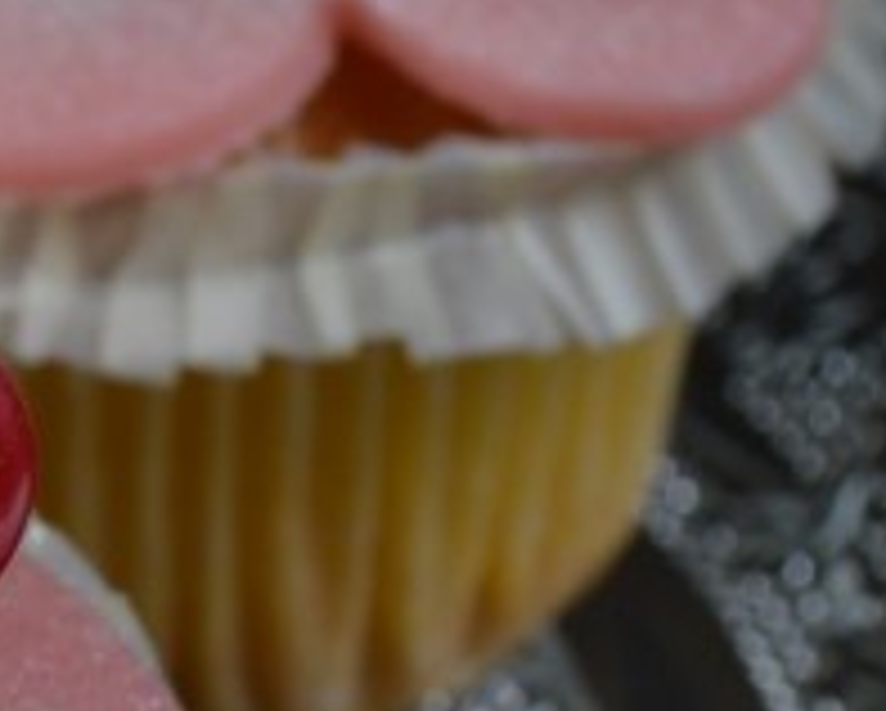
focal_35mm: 280
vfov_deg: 5.5
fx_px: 7349
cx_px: -731
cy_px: 544
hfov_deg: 6.7
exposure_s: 1/8
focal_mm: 34
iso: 100
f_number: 8
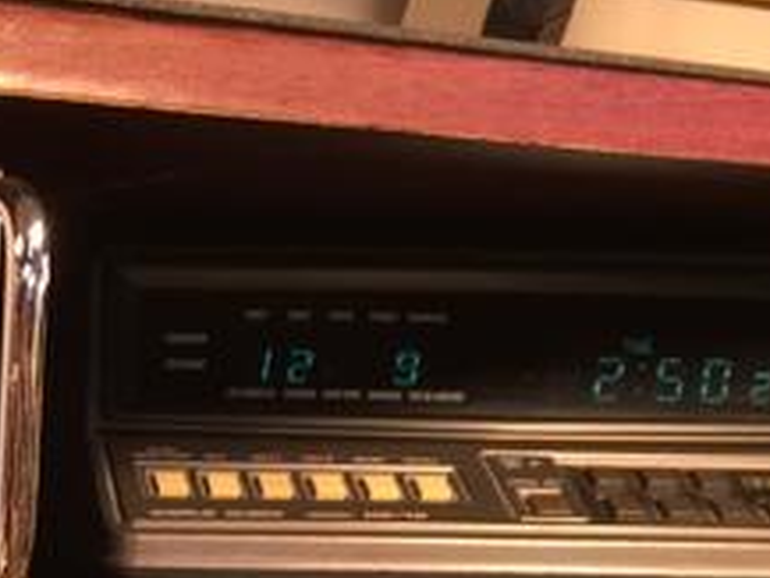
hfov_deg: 16.8
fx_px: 2381
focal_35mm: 107
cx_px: -365
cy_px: 1053
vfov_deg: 12.6
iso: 40
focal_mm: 4.15
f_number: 2.2
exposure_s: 1/15
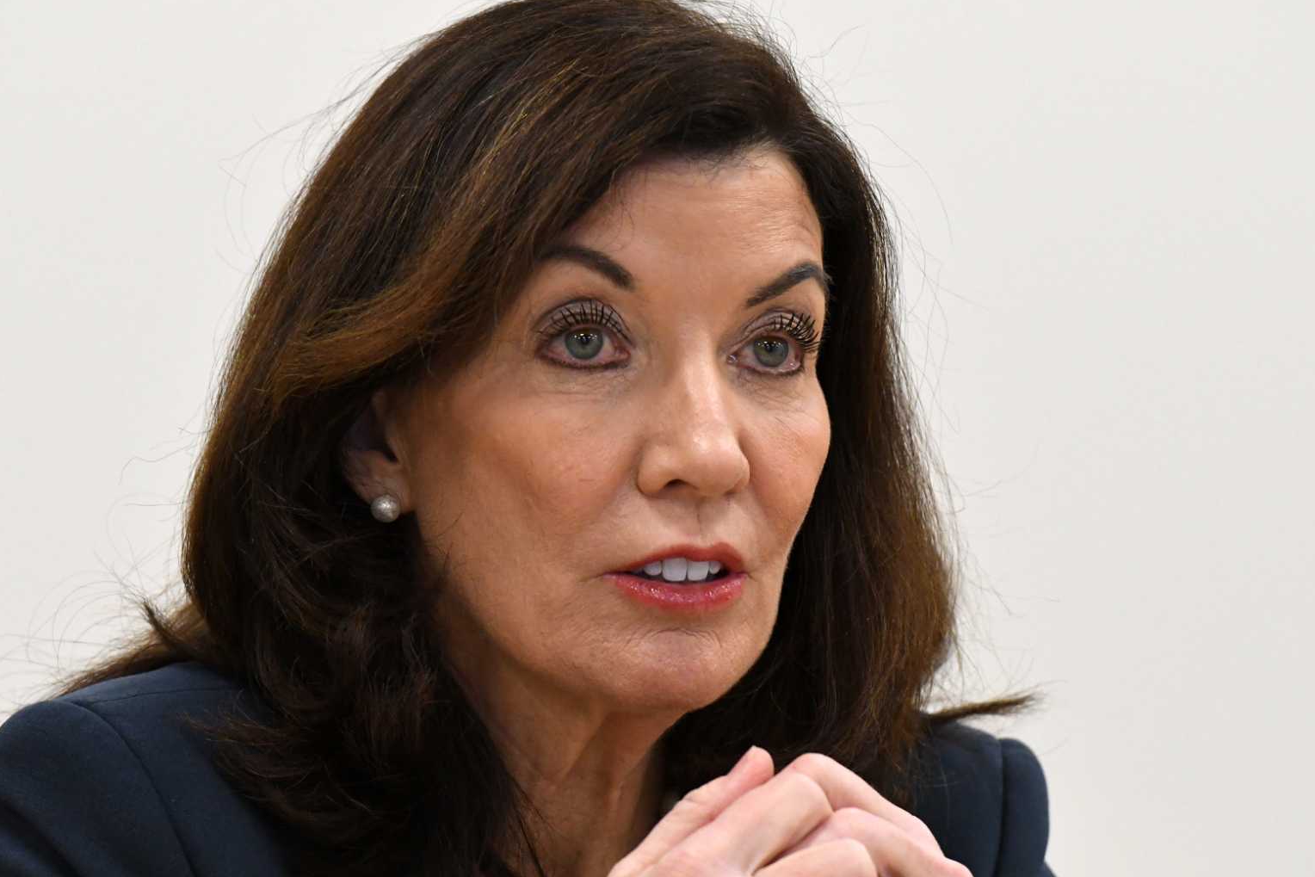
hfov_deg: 5.1
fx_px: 14684
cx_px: 617
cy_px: 488
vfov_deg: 3.4
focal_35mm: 402
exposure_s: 1/400
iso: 3200
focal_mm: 200
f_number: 4
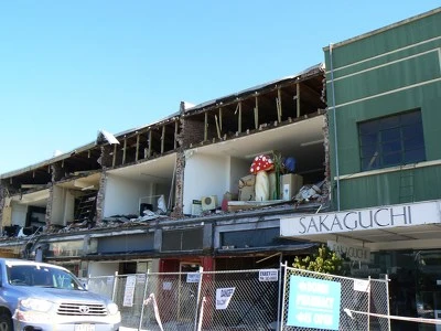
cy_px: 166
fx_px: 459
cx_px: 220
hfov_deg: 51.4
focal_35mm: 36
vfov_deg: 39.7
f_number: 5.6
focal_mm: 6
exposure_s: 1/250
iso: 80
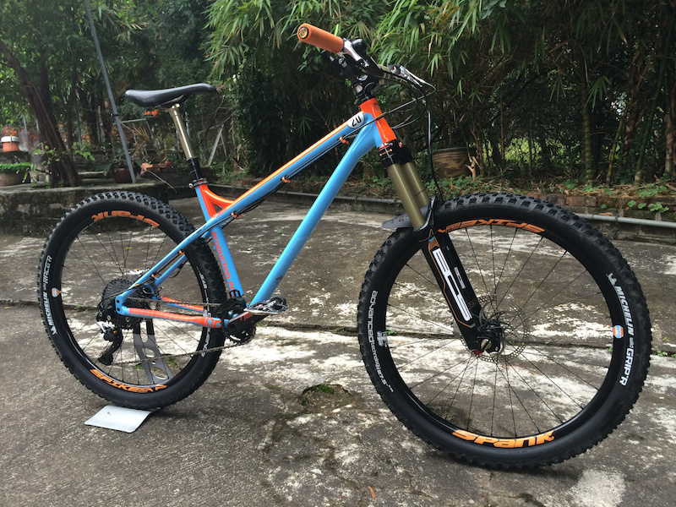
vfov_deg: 48.2
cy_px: 254
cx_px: 338
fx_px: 566
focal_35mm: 29
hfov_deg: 61.7
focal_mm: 4.15
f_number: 2.2
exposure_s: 1/40
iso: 40
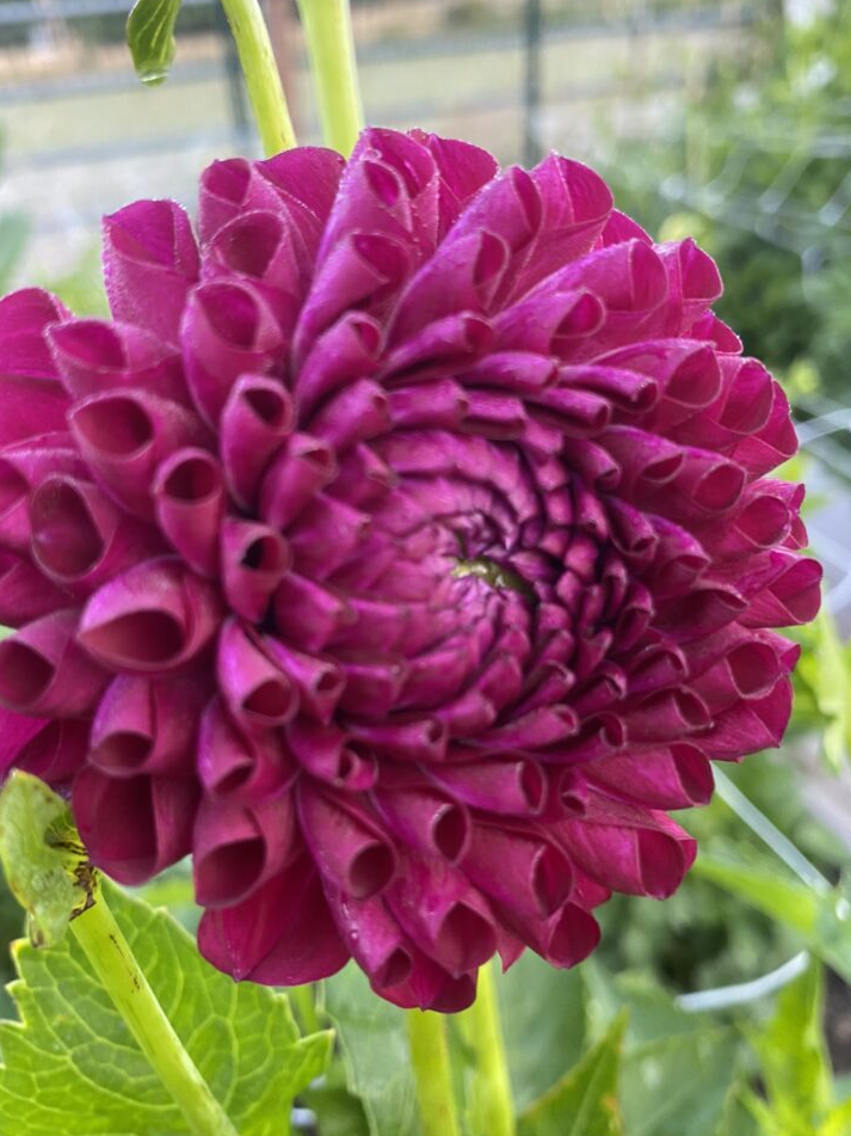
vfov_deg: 63.4
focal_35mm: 28
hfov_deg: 49.7
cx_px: 396
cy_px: 576
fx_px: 918
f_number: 1.8
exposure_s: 1/62
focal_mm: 4.25
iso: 125
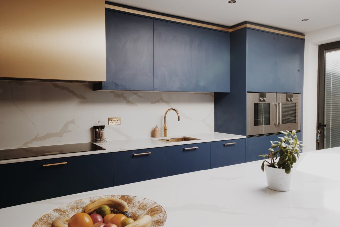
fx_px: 264
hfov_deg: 65.5
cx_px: 170
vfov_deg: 46.4
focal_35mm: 28
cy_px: 114
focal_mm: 28
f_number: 14
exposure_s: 1/1.25
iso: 50
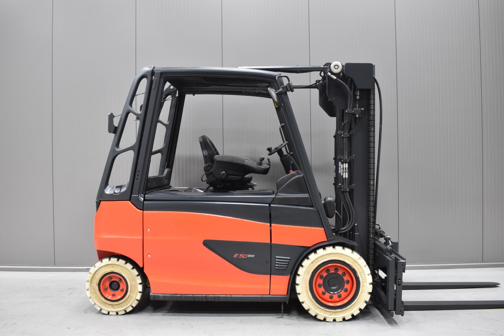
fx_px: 441
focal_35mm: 32
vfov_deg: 41.7
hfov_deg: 59.5
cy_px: 168
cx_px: 252
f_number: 5.6
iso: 1600
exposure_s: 1/30
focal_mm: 21
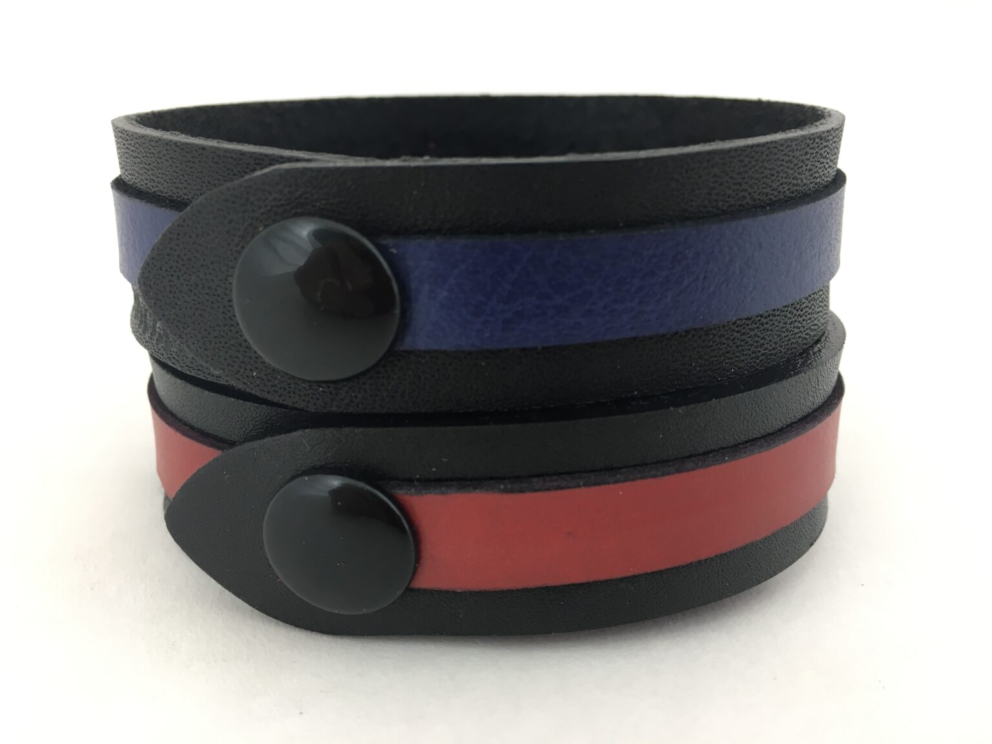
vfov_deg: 48.2
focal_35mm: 29
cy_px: 372
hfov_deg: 61.7
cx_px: 496
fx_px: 831
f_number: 2.2
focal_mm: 4.15
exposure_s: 1/30
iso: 25
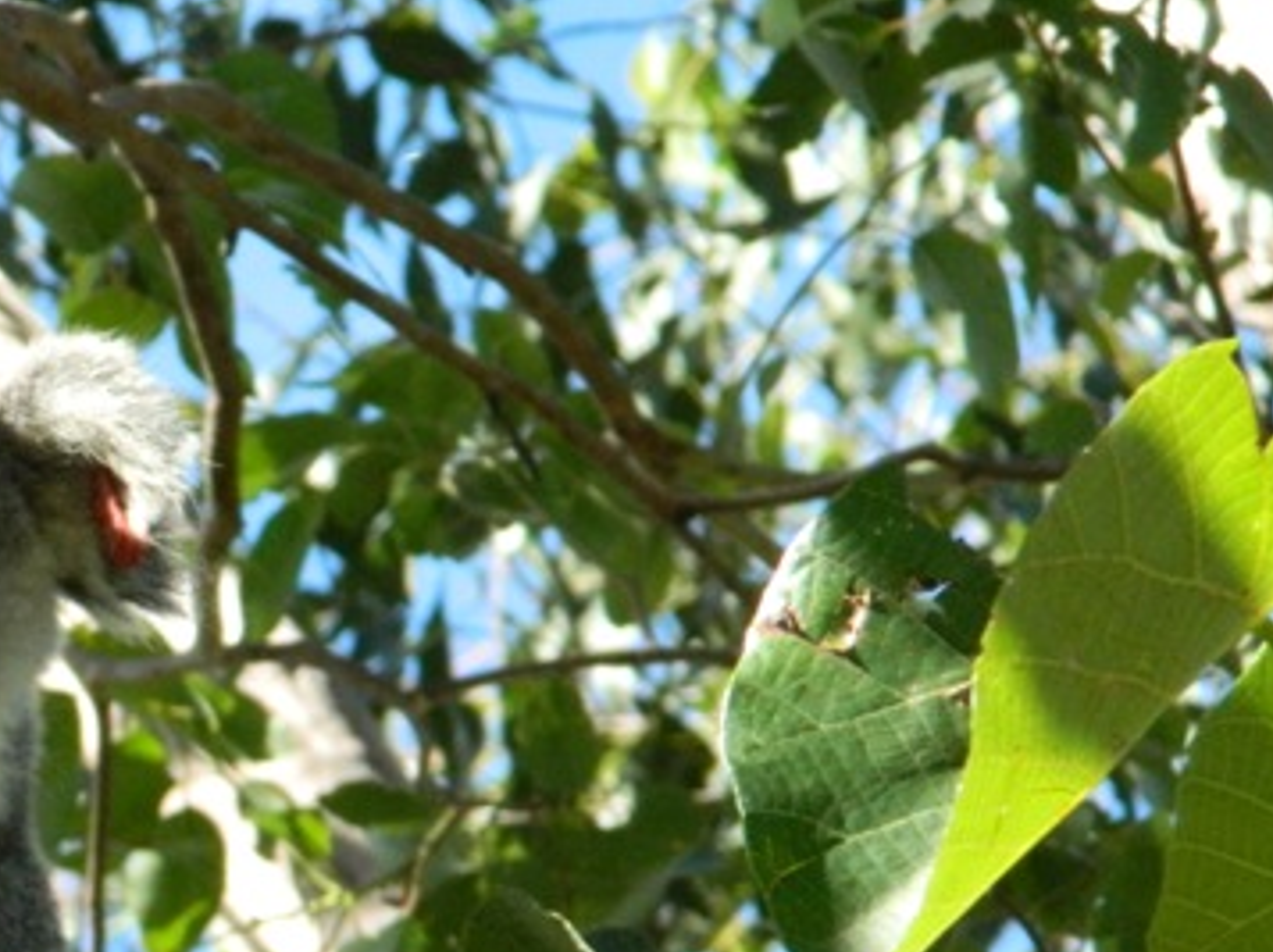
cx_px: -96
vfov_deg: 3.1
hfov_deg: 4.1
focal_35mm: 482
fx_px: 17708
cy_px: 840
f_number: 5.4
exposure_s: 1/400
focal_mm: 39.7
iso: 400
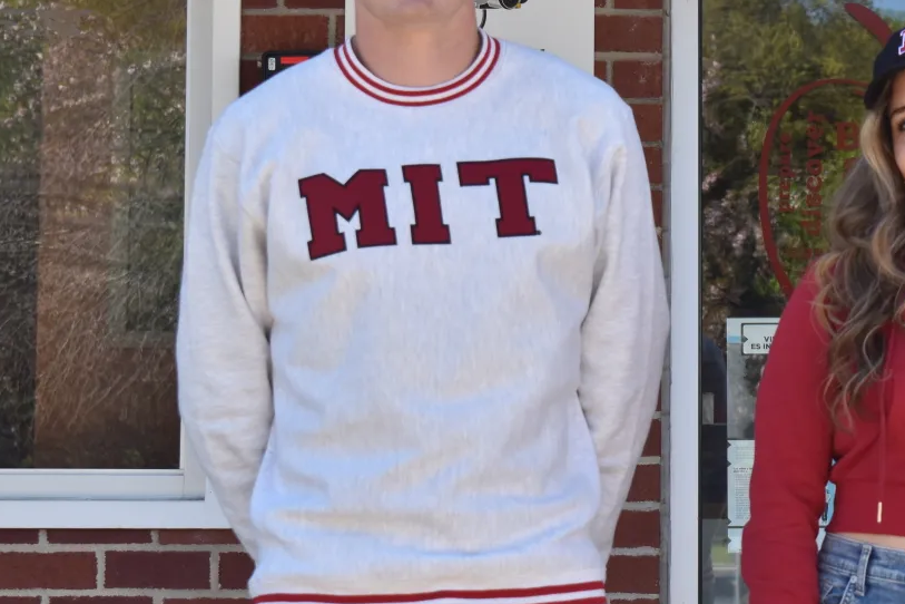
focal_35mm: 144
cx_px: 750
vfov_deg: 9.5
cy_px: 235
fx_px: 3620
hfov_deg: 14.2
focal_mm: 52
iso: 200
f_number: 8
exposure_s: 1/250
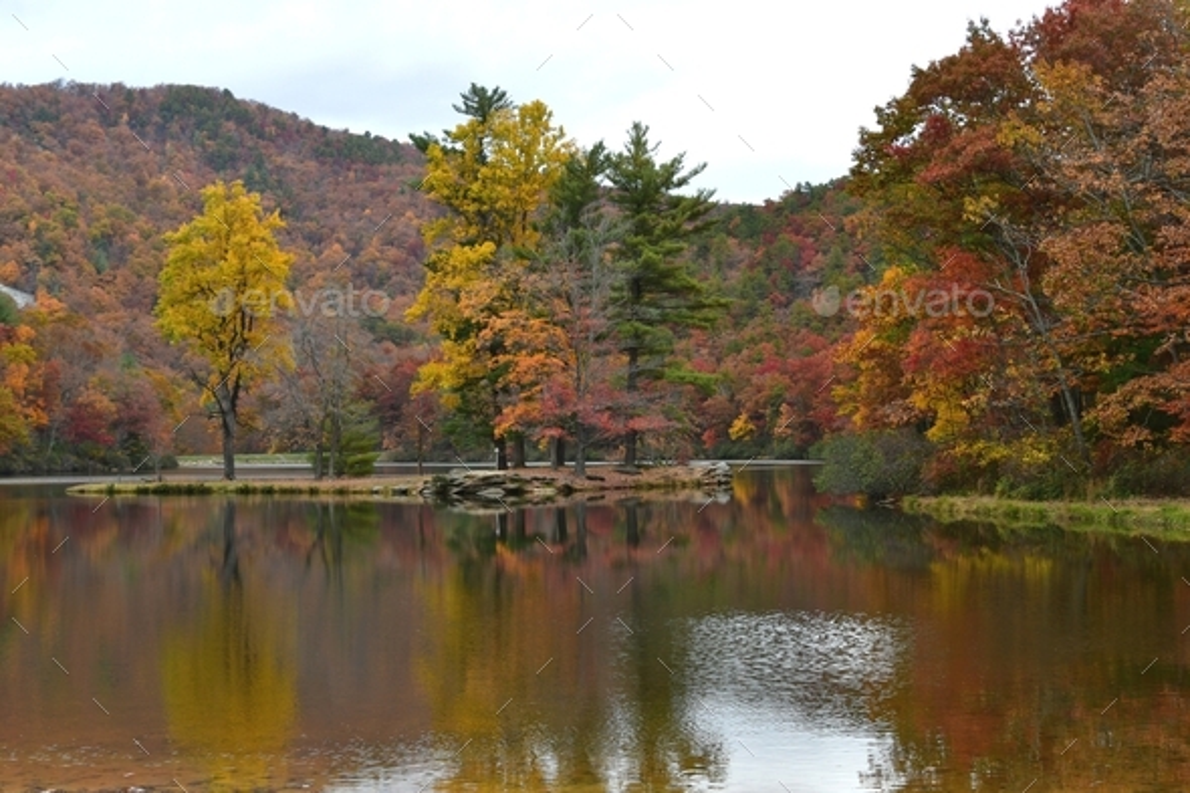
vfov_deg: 23.8
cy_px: 396
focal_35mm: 57
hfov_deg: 35.1
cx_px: 595
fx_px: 1884
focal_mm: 38
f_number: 9
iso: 200
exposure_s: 1/125
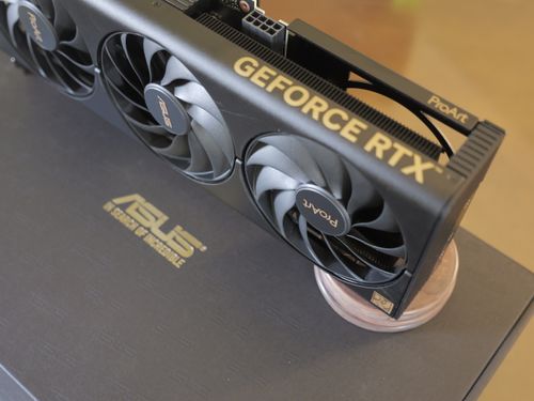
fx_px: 679
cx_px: 267
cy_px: 200
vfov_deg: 32.9
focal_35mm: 44
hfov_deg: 42.9
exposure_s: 1/10
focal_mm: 22
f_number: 2.8
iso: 1250
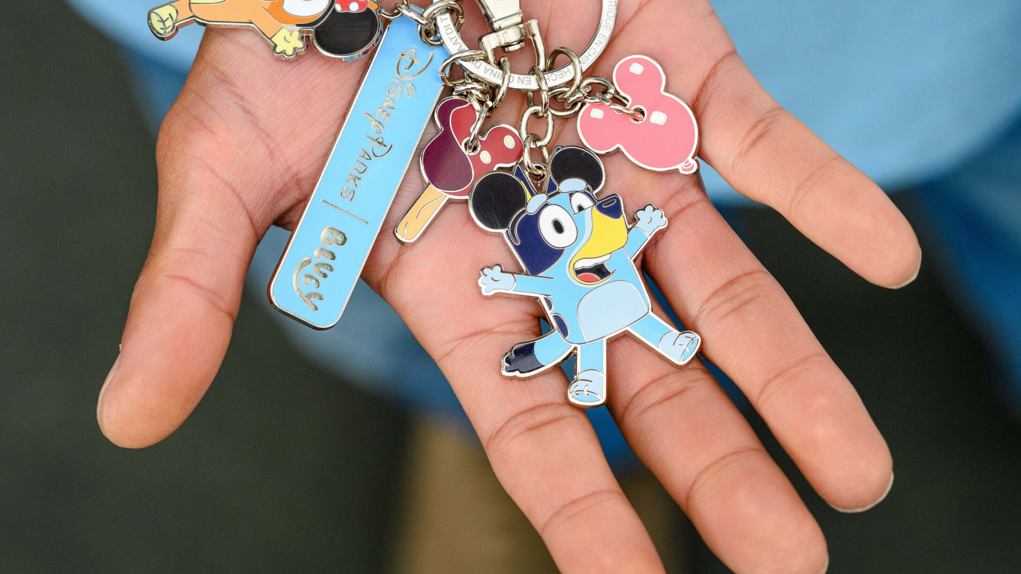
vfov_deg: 7.3
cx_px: 495
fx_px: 4494
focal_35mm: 166
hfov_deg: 13.0
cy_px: 184
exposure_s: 1/200
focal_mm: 135
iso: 1250
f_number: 7.1
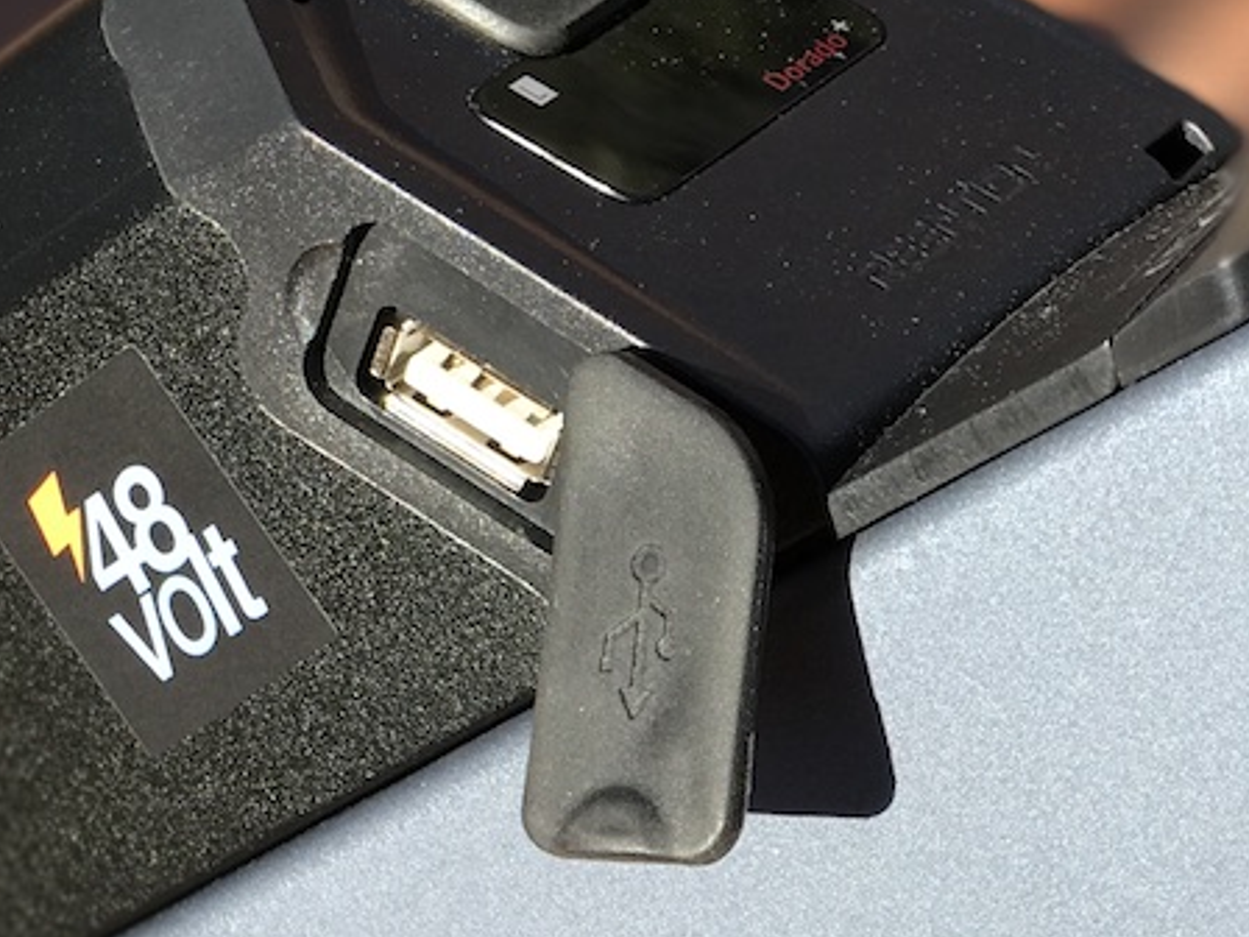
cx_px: -223
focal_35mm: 163
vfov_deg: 9.1
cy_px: 296
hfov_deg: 11.9
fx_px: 5881
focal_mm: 6.6
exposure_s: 1/251
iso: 20
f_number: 2.8
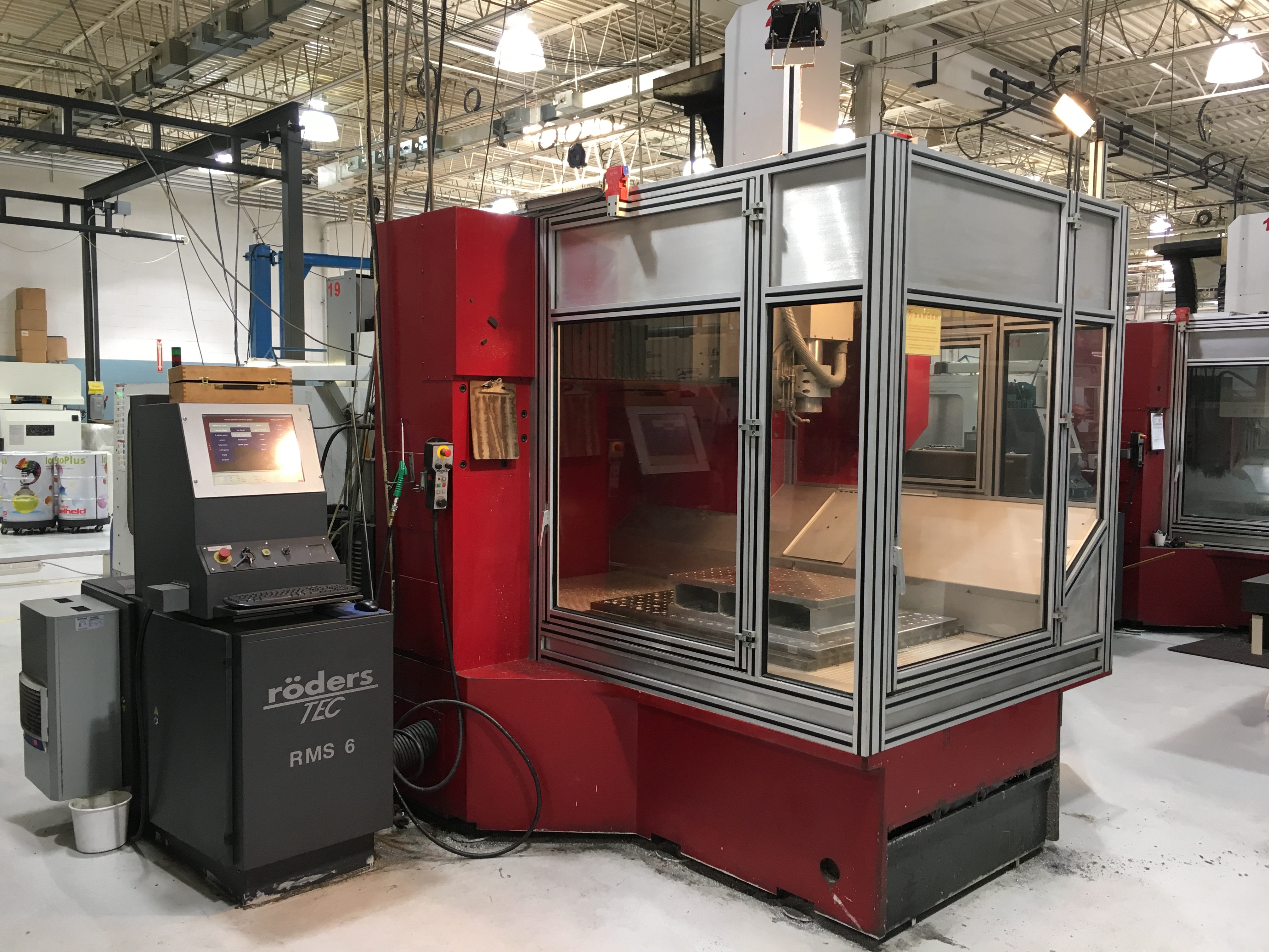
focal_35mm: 29
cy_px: 476
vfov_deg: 48.2
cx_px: 634
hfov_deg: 61.7
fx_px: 1063
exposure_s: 1/30
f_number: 2.2
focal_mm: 4.15
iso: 80
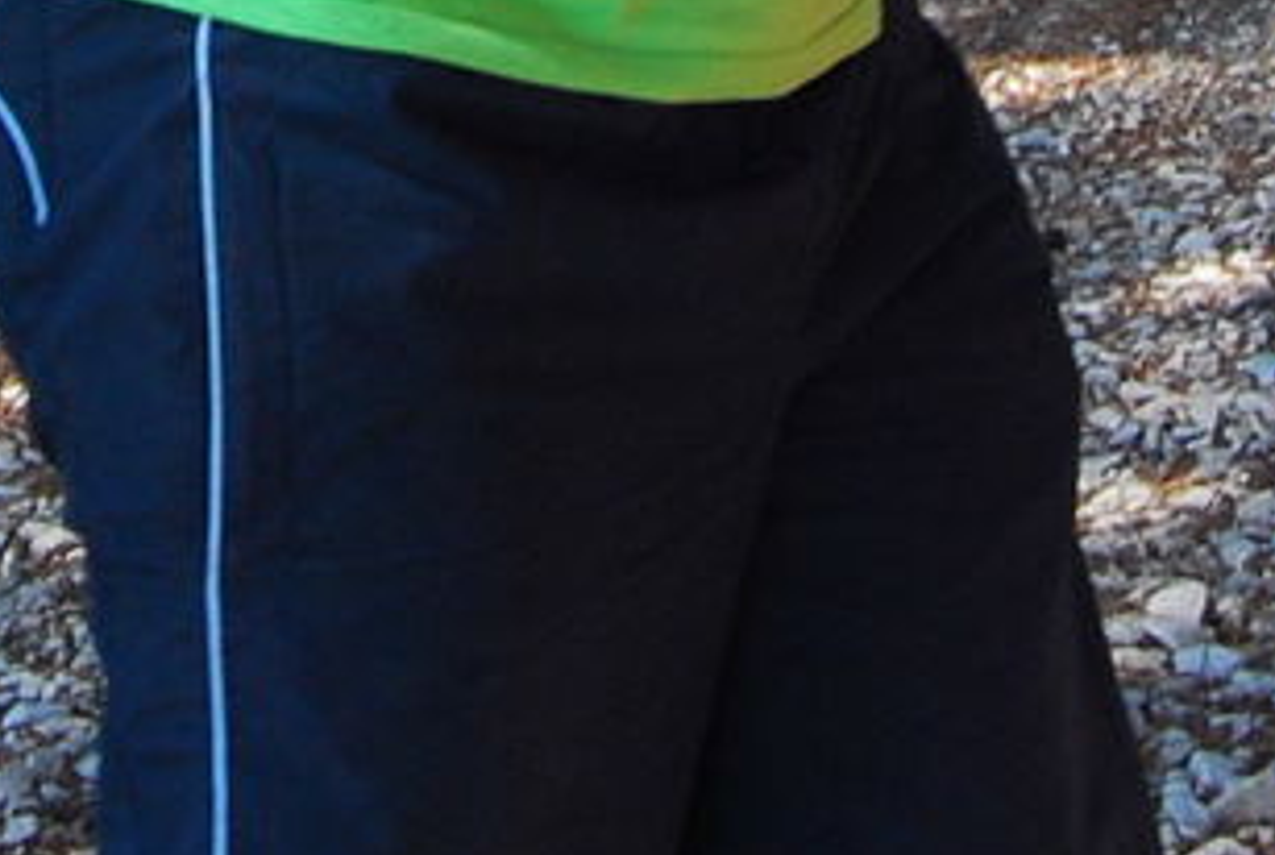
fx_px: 6321
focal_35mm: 178
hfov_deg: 11.4
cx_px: 141
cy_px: -1538
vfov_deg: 7.1
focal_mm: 19
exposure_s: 1/250
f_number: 8
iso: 400
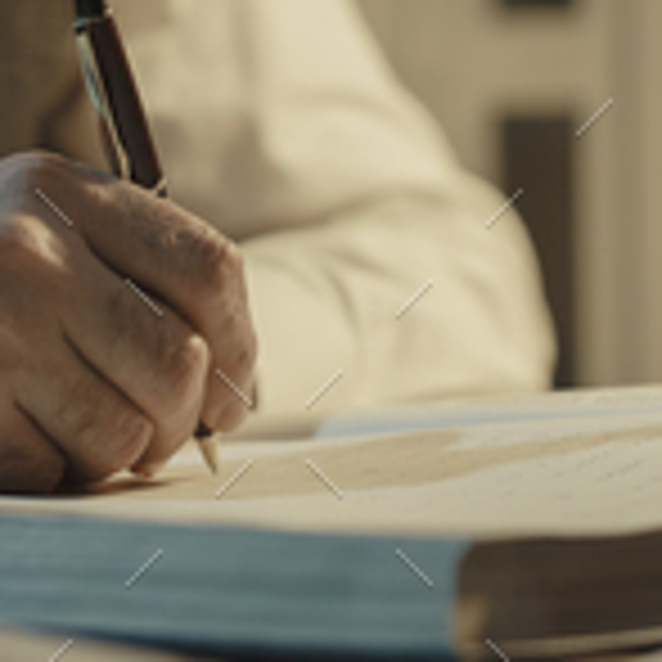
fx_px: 3700
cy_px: -32
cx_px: 257
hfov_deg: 10.2
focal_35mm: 171
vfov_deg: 10.1
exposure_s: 1/80
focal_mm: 50
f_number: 2.5
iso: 160
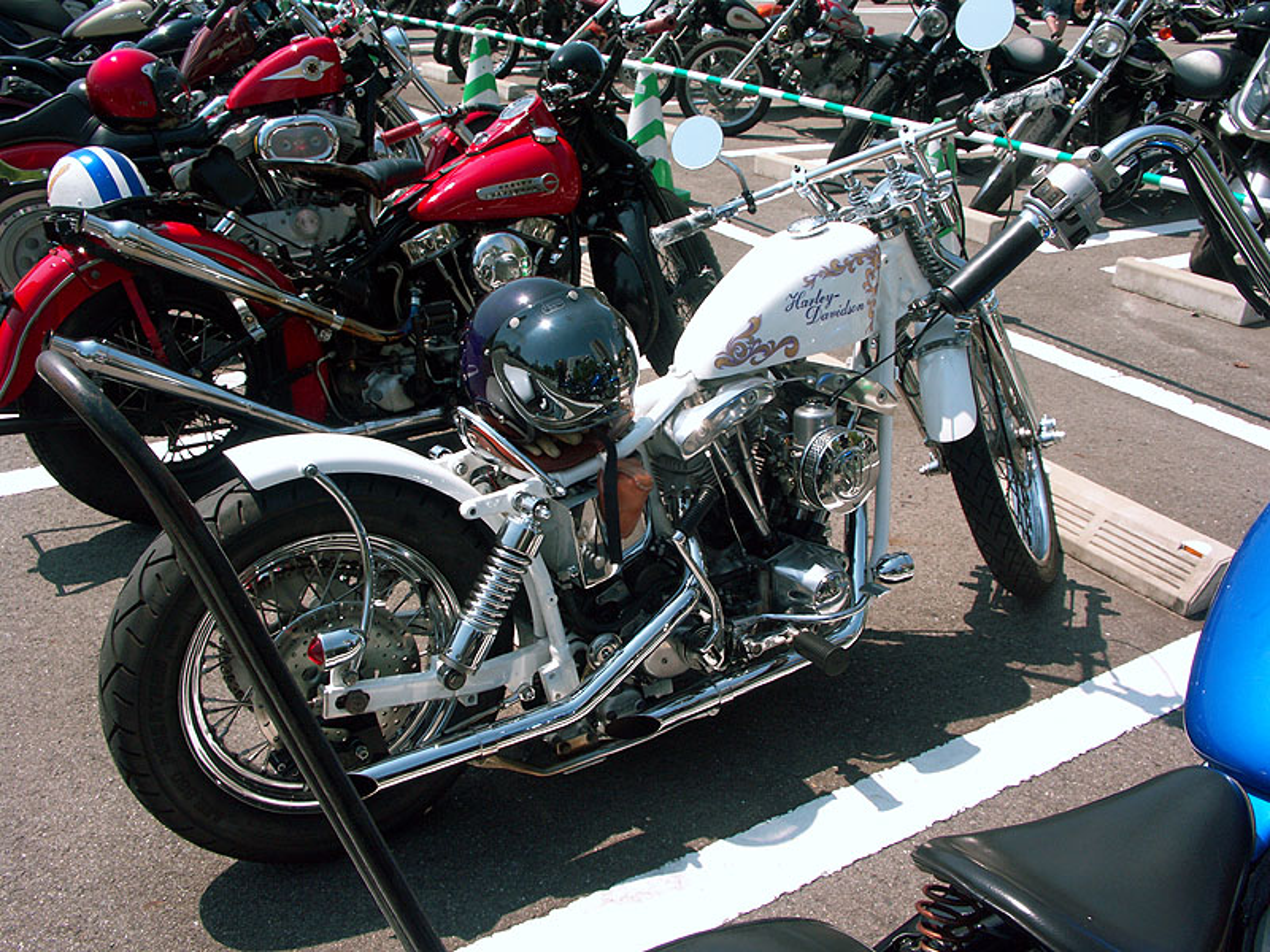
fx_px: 1174
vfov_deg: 44.2
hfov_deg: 56.8
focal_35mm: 32
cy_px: 476
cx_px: 635
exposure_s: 1/320
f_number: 7.1
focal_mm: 8.19
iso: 64
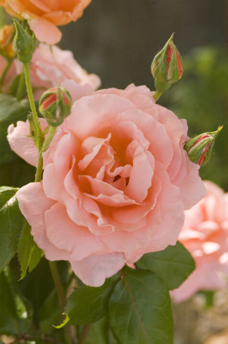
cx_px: 114
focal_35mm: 147
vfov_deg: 14.0
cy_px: 172
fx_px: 1400
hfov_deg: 9.3
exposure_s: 1/400
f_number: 5.6
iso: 400
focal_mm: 98
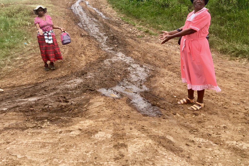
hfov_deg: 50.4
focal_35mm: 38
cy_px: 62
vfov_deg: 34.8
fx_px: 263
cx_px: 100
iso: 25
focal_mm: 4.15
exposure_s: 1/630
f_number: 2.2
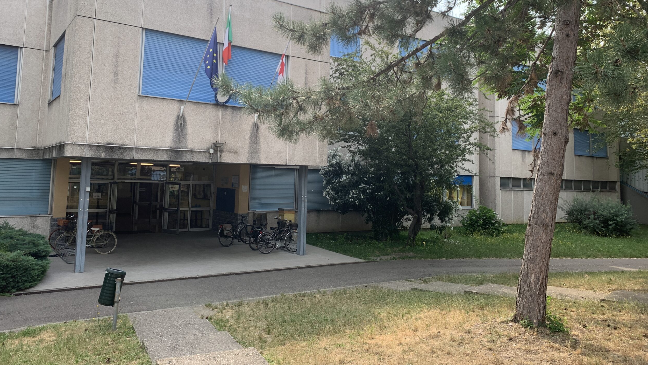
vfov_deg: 40.0
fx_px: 498
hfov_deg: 66.1
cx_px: 317
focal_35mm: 29
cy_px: 141
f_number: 1.8
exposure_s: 1/564
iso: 25
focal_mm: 4.25
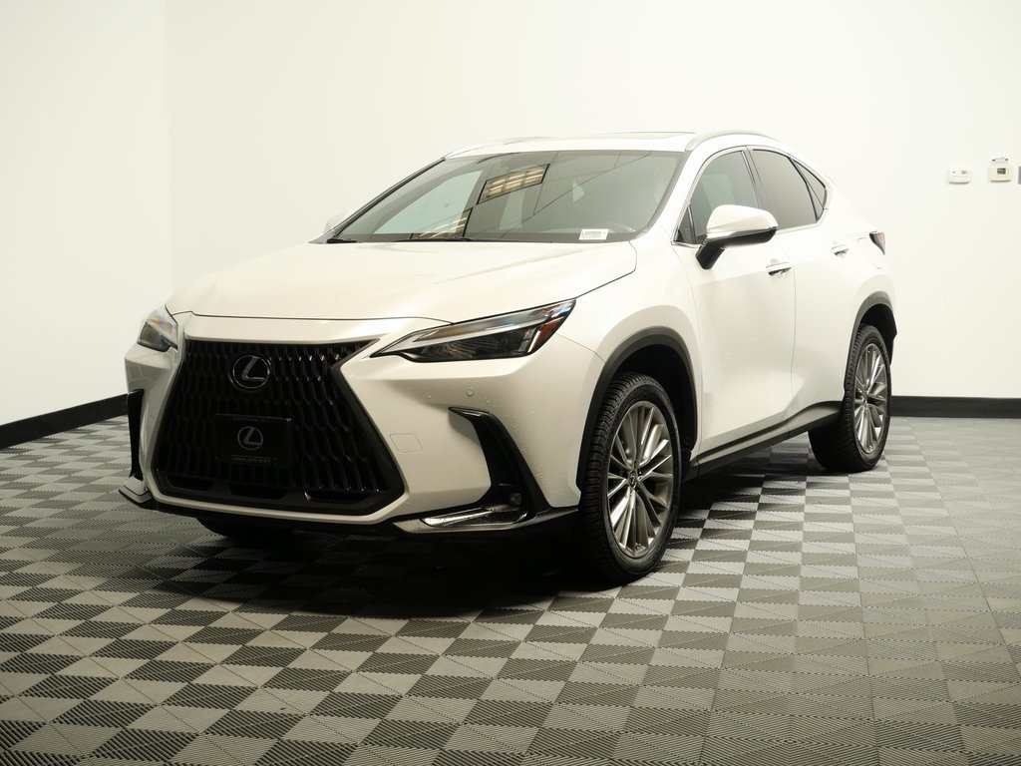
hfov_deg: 38.2
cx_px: 510
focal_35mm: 50
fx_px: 1475
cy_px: 383
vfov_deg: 29.1
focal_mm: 25
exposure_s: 1/200
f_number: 5.6
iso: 250
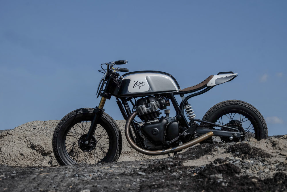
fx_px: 877
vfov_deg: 12.5
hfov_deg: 18.6
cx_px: 140
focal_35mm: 110
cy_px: 94
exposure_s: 1/450
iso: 200
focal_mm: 71.1
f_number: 13
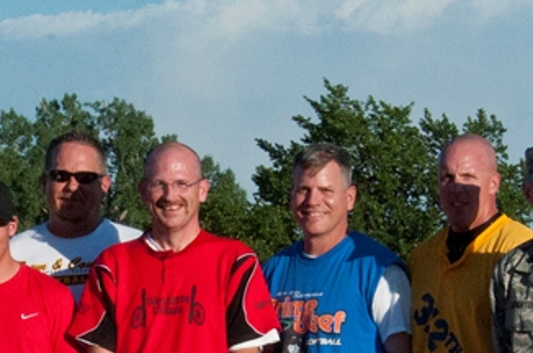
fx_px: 5571
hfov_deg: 5.5
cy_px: 498
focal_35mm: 377
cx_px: -11
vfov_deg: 3.6
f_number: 22
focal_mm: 80
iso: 1600
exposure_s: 1/800
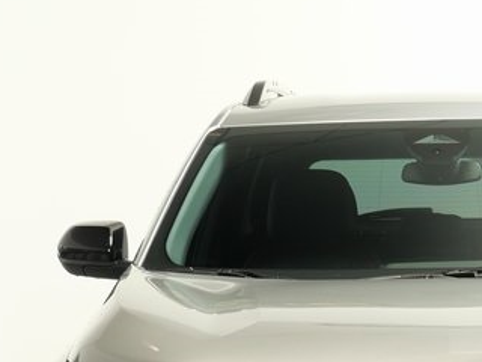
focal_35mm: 173
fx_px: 2409
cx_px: 413
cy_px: 436
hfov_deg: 11.4
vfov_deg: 8.5
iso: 400
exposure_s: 1/200
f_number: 5.6
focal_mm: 27
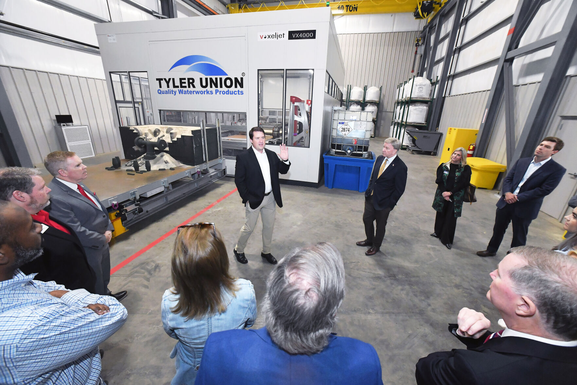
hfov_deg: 104.3
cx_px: 288
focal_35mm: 14
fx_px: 224
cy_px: 192
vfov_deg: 81.2
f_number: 6.3
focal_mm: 14
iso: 5000
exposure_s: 1/200
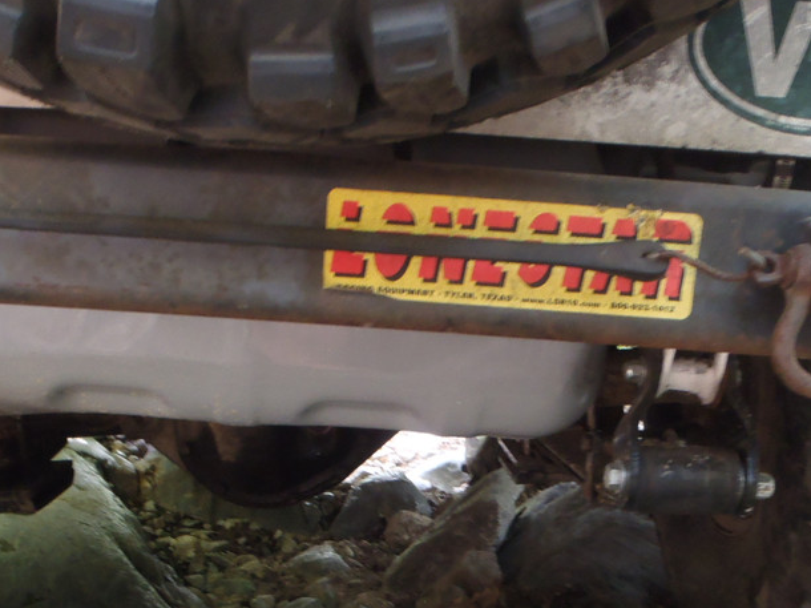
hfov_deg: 38.8
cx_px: 346
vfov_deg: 28.7
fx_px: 1148
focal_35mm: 49
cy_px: 524
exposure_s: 1/5
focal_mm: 5
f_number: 3.5
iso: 200
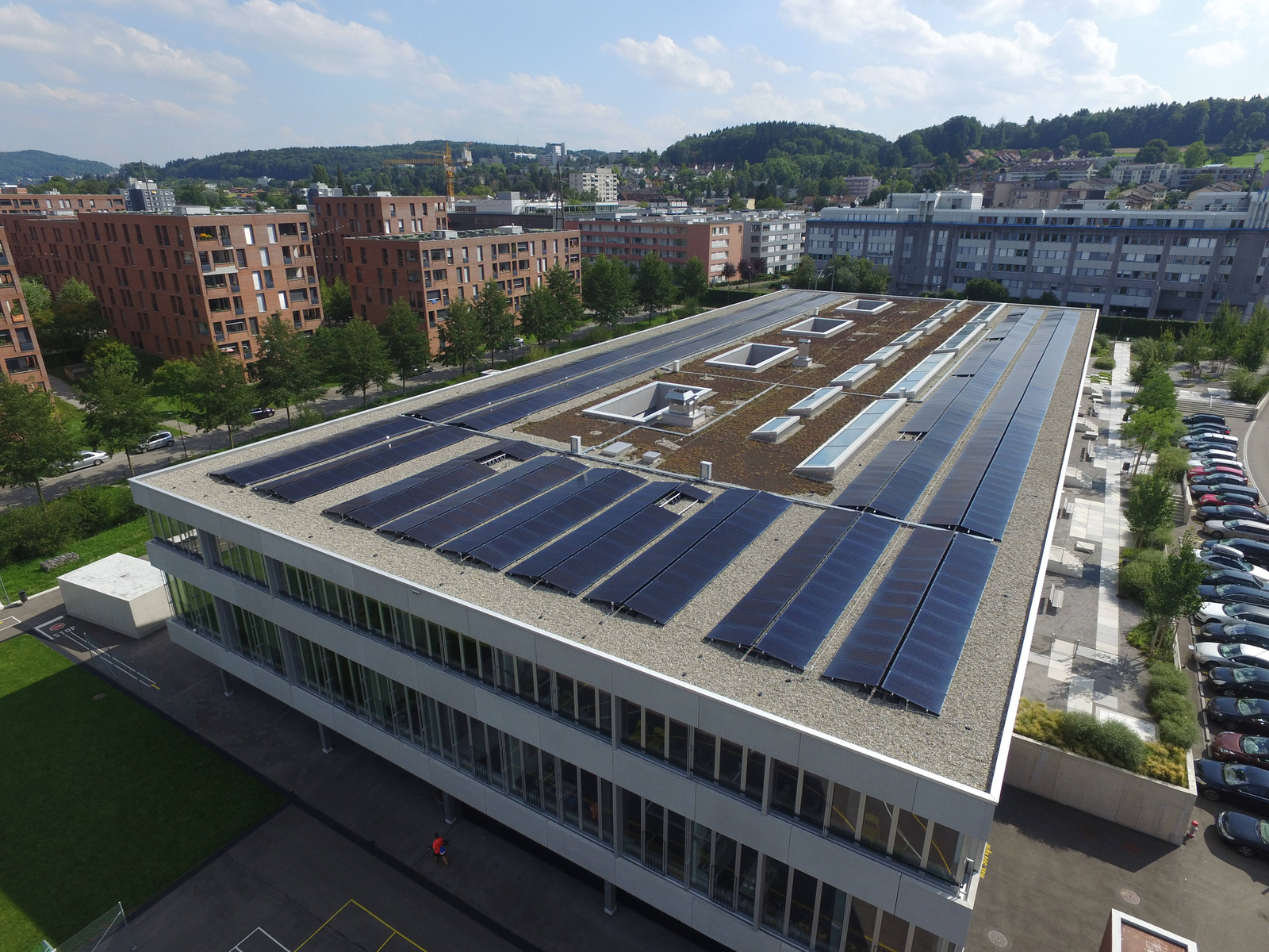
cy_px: 476
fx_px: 733
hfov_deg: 81.7
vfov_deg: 66.0
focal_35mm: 20
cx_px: 634
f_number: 2.8
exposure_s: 1/1199
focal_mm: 3.61
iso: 100
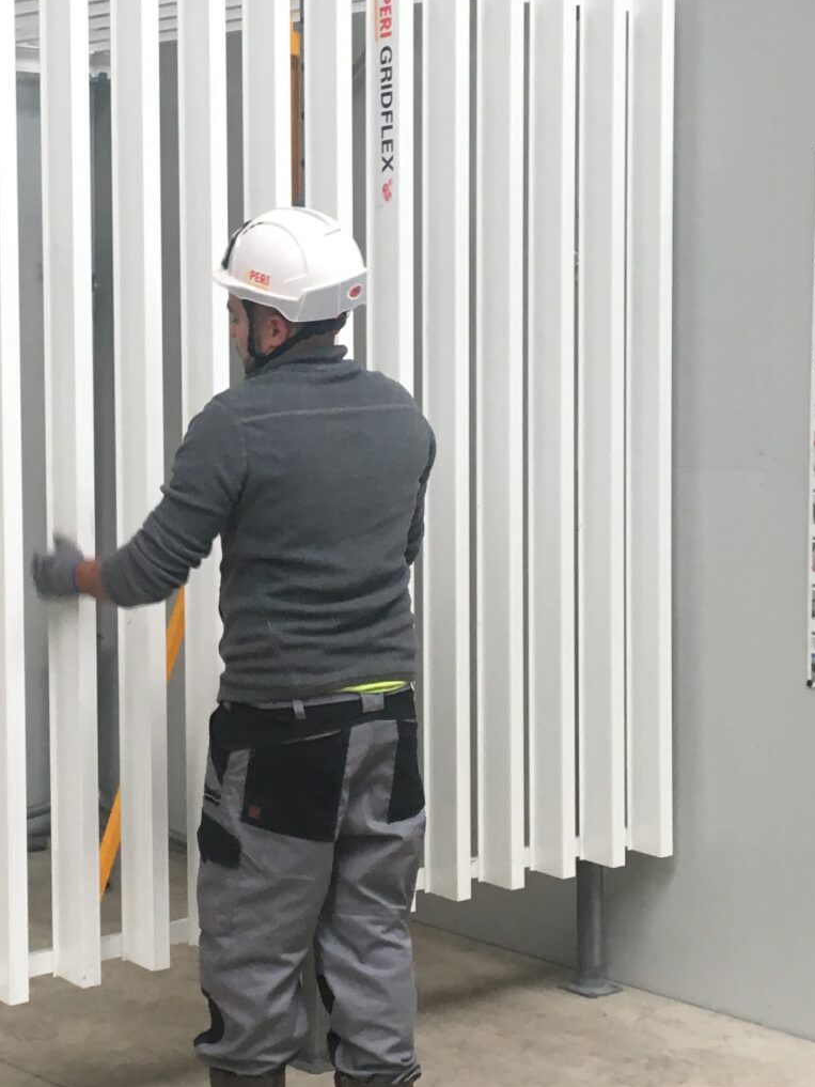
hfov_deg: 19.9
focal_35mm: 73
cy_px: 449
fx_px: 2291
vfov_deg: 26.6
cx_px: 136
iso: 64
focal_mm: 4.15
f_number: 2.2
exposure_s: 1/30
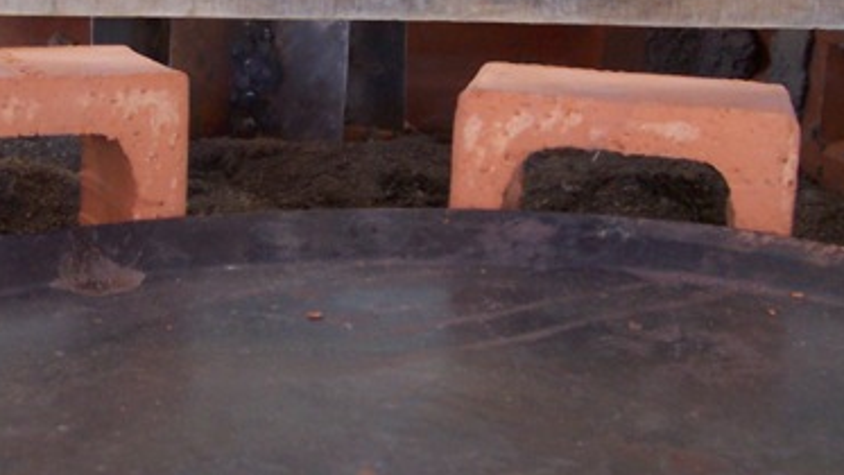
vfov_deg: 17.5
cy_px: 70
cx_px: 272
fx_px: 1522
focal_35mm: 68
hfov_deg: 30.7
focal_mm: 5.6
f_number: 2.8
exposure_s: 1/30
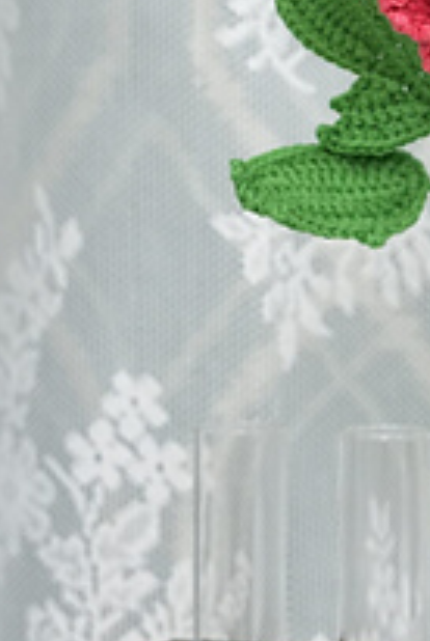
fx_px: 2768
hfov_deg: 8.8
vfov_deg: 13.2
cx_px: 544
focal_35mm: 155
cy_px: 230
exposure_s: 1/125
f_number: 4.5
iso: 2500
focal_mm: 50
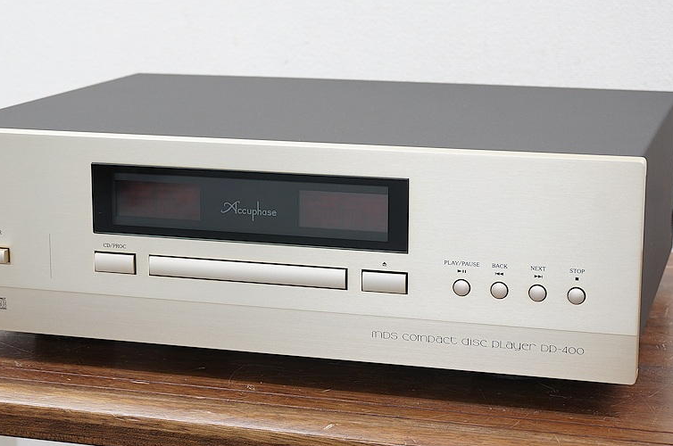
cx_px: 294
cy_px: 222
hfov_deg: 25.2
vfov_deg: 16.9
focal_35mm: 81
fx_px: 1504
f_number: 7.1
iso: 200
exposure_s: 1/8
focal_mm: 45
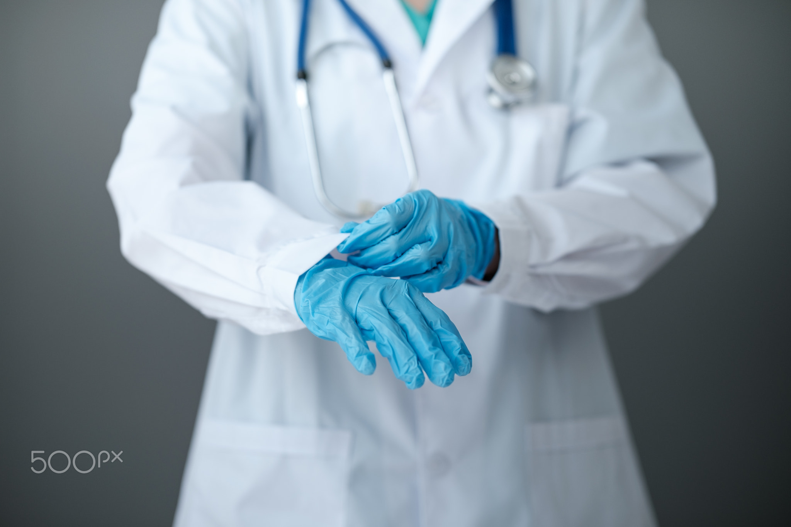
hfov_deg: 18.1
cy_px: 264
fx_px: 2482
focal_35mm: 113
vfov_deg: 12.1
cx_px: 396
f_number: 1.2
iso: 125
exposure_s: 1/1600
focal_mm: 75
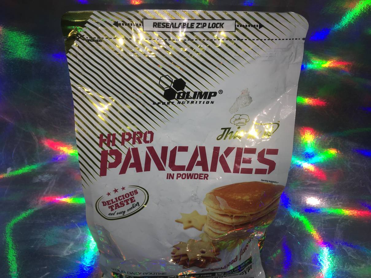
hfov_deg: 61.7
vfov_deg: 48.2
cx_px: 186
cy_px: 139
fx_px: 311
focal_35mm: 29
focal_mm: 4.15
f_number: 2.2
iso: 25
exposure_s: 1/115
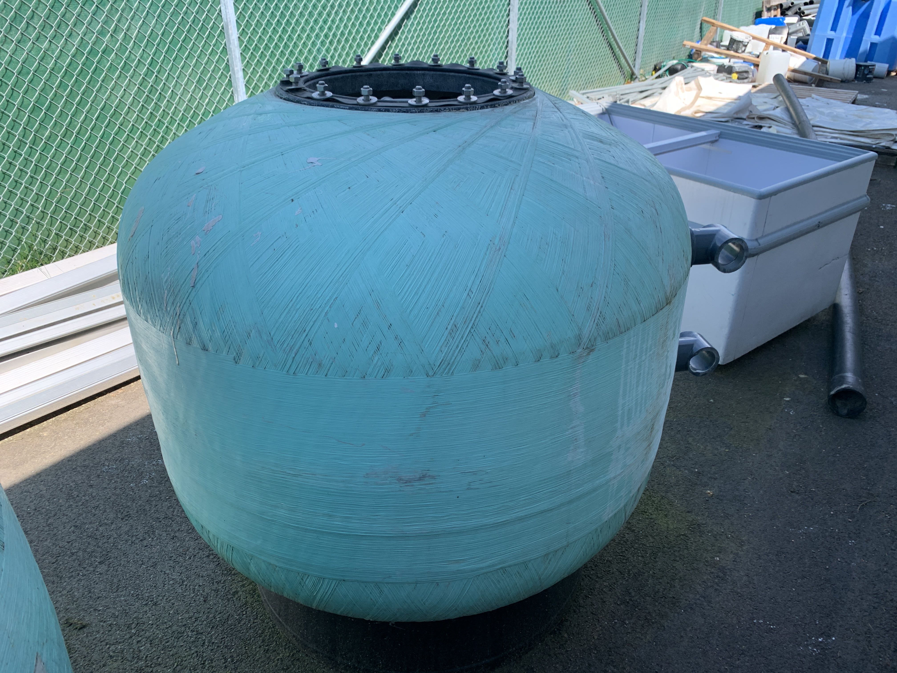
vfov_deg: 53.1
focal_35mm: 26
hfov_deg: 67.3
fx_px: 674
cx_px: 448
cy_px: 336
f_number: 1.8
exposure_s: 1/651
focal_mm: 4.25
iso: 25
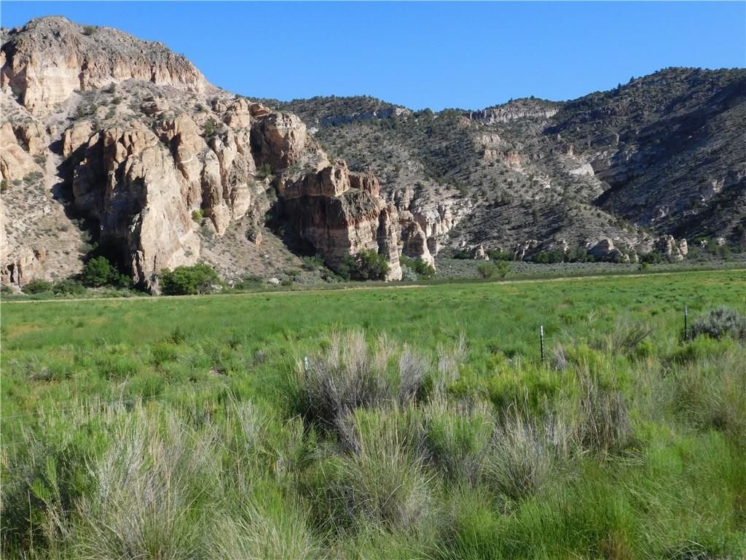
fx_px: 862
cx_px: 373
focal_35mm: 40
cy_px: 280
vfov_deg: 36.0
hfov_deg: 46.8
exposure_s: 1/1250
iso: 125
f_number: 3.6
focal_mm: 7.1
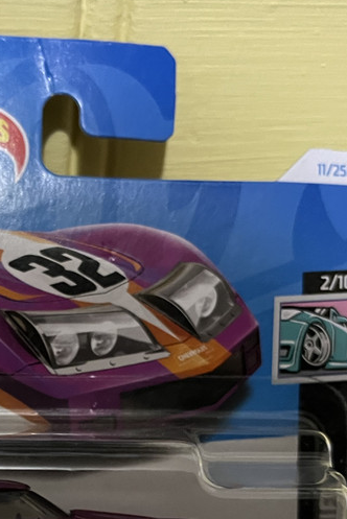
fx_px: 837
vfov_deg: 33.8
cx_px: 67
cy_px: 385
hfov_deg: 23.1
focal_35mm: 58
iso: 640
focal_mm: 5.1
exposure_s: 1/33
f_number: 1.6
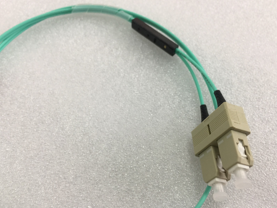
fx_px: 240
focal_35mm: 30
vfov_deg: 46.8
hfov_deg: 60.0
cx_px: 139
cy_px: 105
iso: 50
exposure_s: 1/33
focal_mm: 4.15
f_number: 2.2
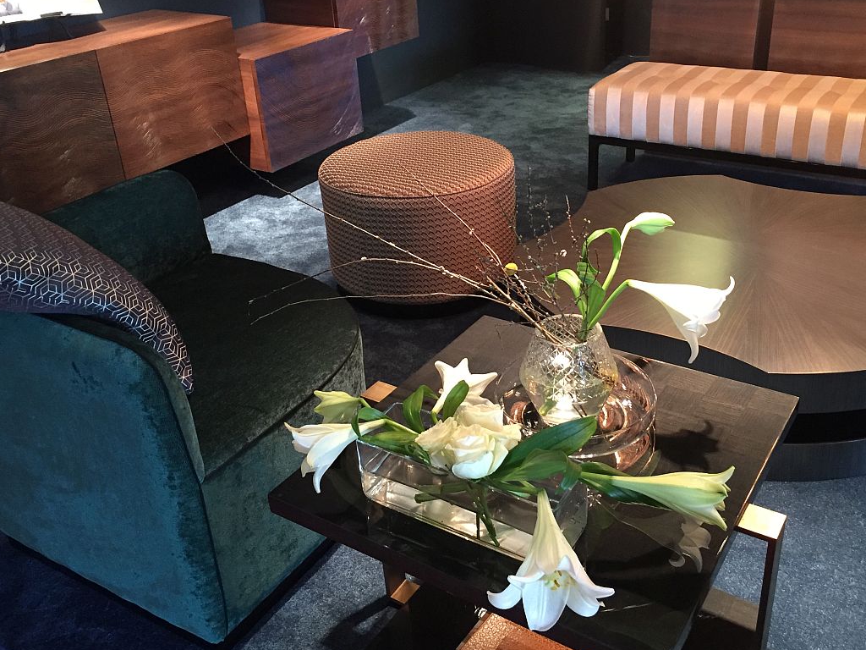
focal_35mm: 34
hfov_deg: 53.8
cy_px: 295
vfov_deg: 41.8
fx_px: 851
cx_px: 480
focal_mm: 4.15
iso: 250
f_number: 2.2
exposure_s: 1/20
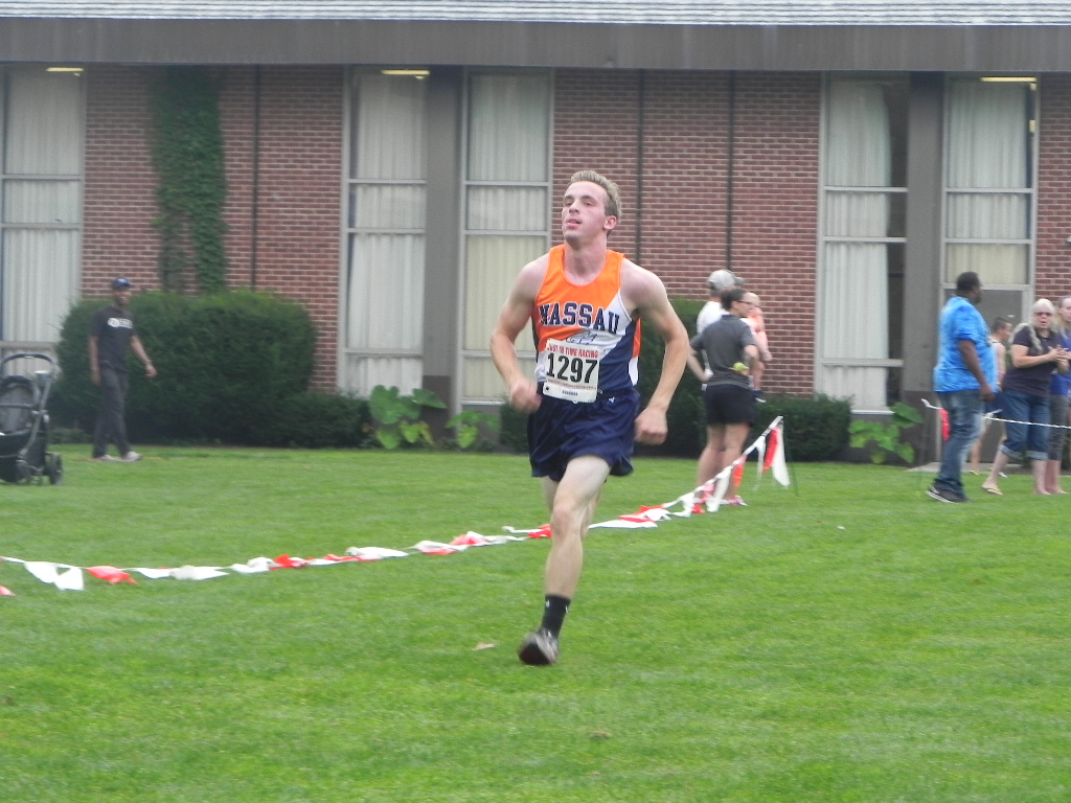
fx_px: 5012
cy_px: 402
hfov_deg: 12.2
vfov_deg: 9.2
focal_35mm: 162
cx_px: 536
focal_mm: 28.8
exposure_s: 1/158
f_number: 4.5
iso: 160
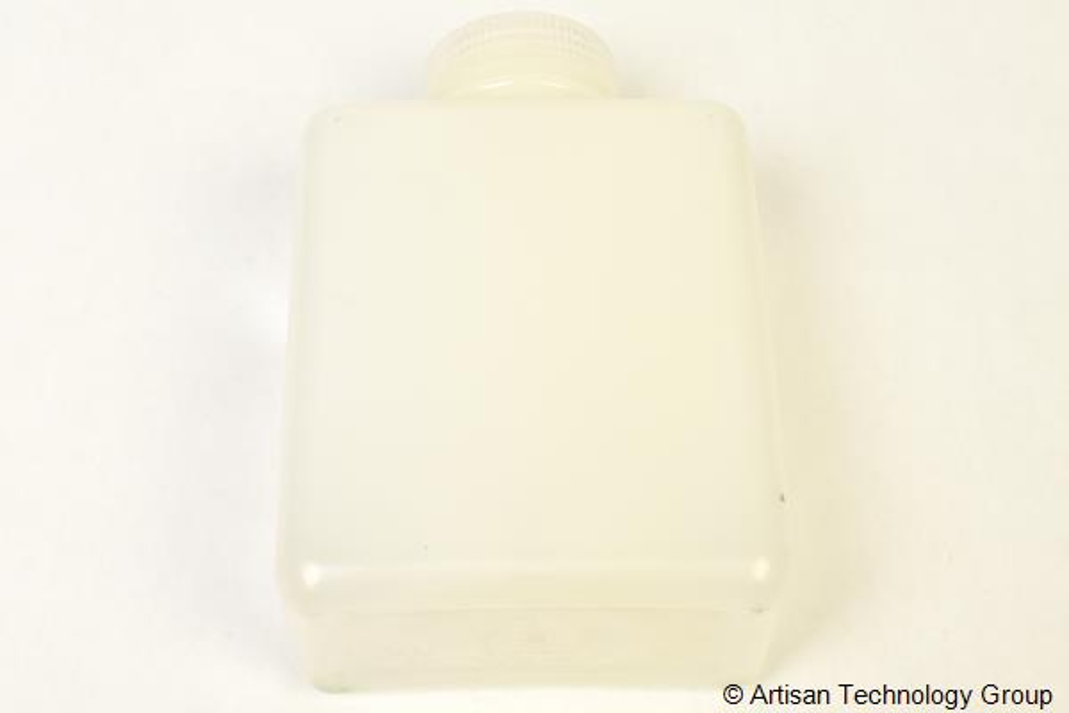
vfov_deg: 31.9
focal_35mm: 42
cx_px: 534
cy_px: 356
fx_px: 1247
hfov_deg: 46.4
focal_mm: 28
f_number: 16
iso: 200
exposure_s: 1/200
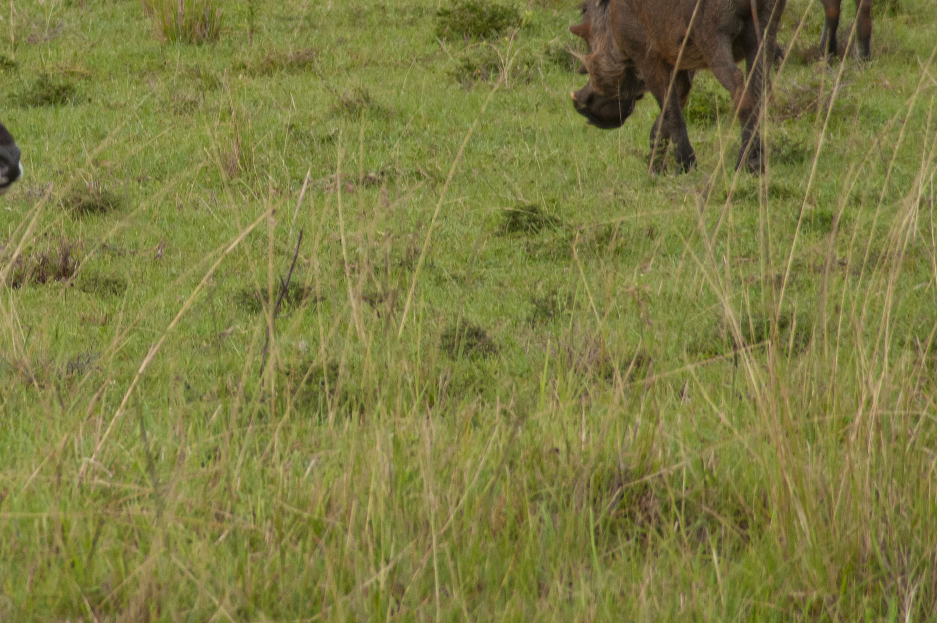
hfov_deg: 2.6
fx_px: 20643
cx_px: 167
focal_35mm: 794
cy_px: 71
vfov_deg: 1.7
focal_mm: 270
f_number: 13
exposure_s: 1/320
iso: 320
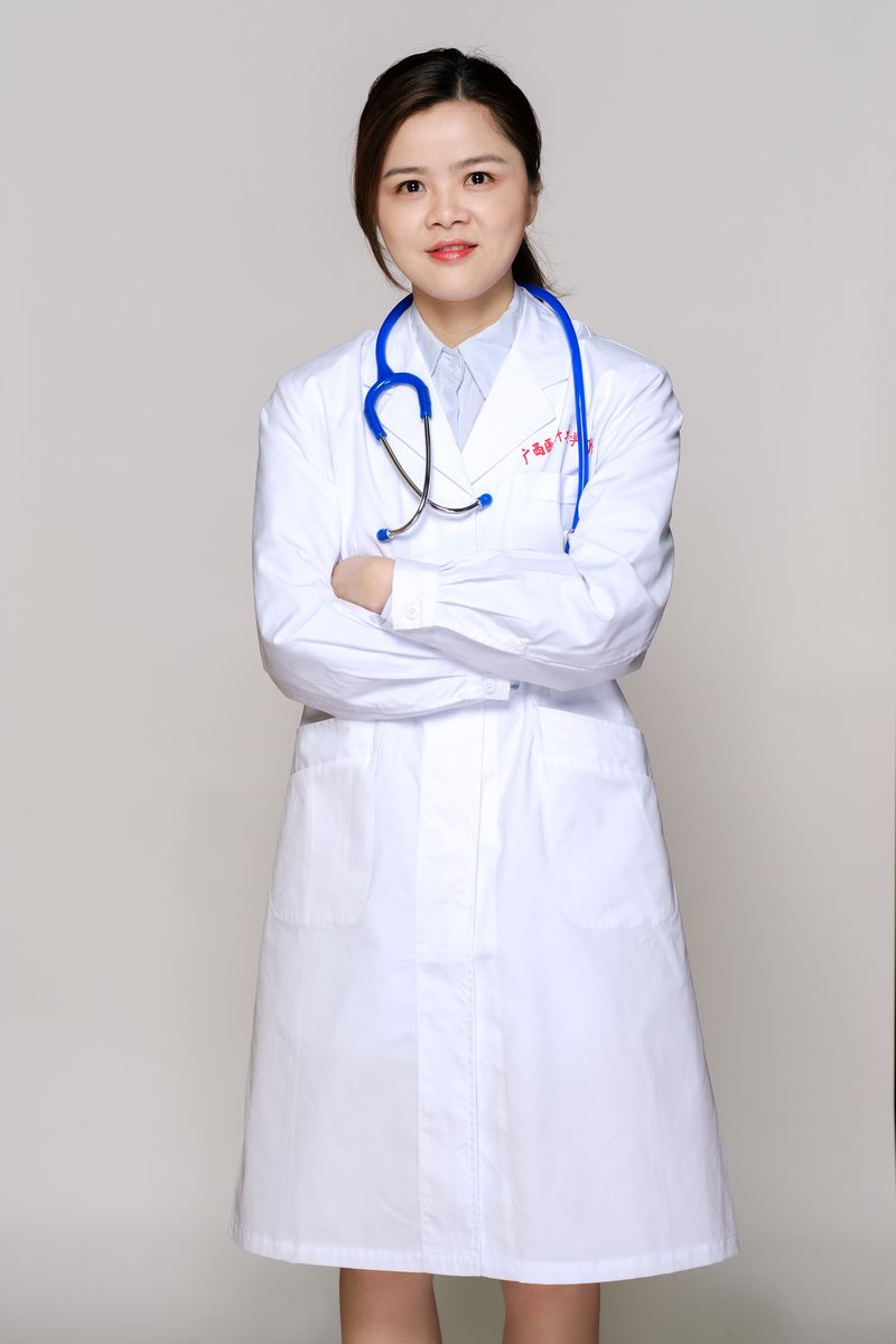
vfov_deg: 24.2
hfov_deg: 16.3
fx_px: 3136
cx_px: 448
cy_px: 672
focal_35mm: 84
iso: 250
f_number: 5
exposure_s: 1/160
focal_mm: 56
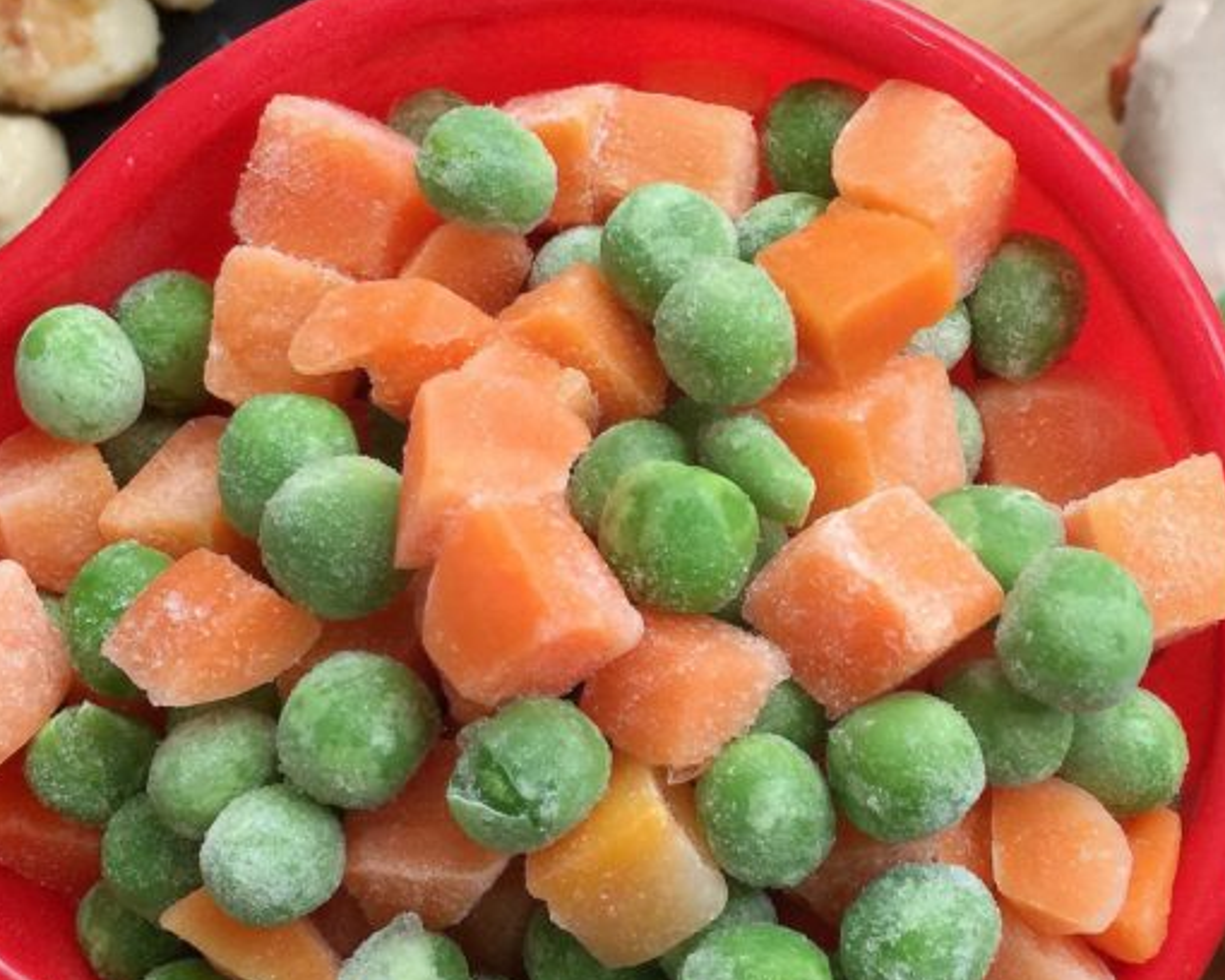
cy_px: 582
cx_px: 766
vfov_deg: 24.9
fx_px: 2212
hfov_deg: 30.8
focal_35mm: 61
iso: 40
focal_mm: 4.15
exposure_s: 1/30
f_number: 2.2
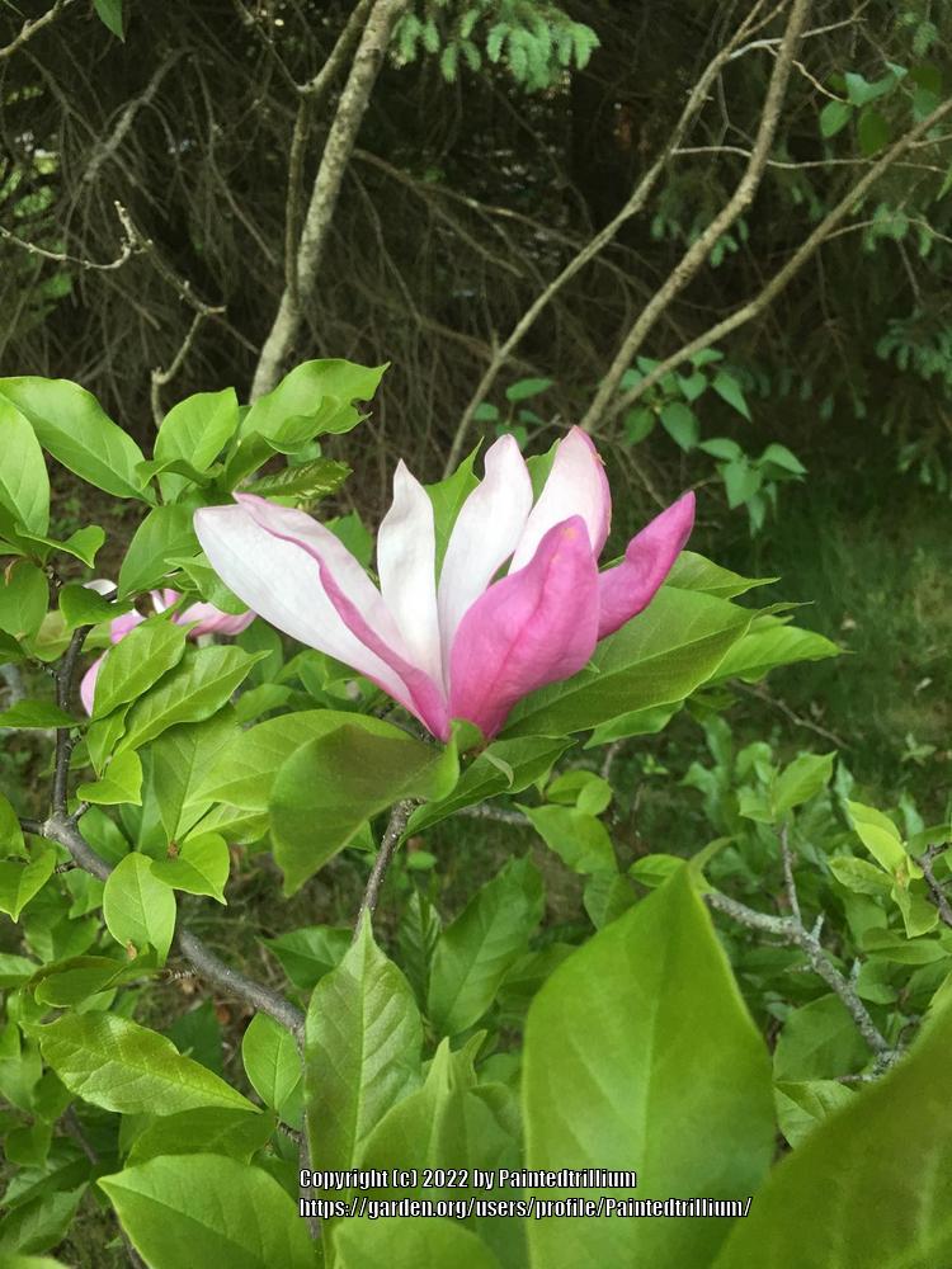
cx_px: 476
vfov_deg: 61.7
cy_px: 634
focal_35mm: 29
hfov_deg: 48.2
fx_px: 1063
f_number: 2.2
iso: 32
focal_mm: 4.15
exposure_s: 1/30
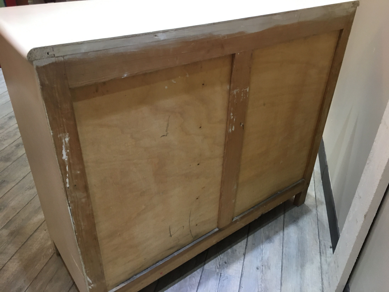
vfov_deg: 48.2
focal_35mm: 29
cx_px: 194
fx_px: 326
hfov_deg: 61.7
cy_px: 146
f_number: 2.2
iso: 160
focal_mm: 4.15
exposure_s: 1/33
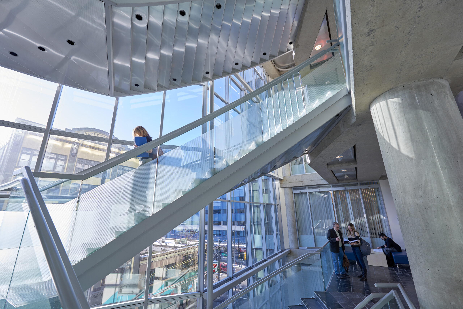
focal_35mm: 15
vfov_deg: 77.4
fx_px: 193
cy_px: 154
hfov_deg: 100.4
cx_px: 232
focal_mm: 15
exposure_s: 1/80
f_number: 5.6
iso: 125
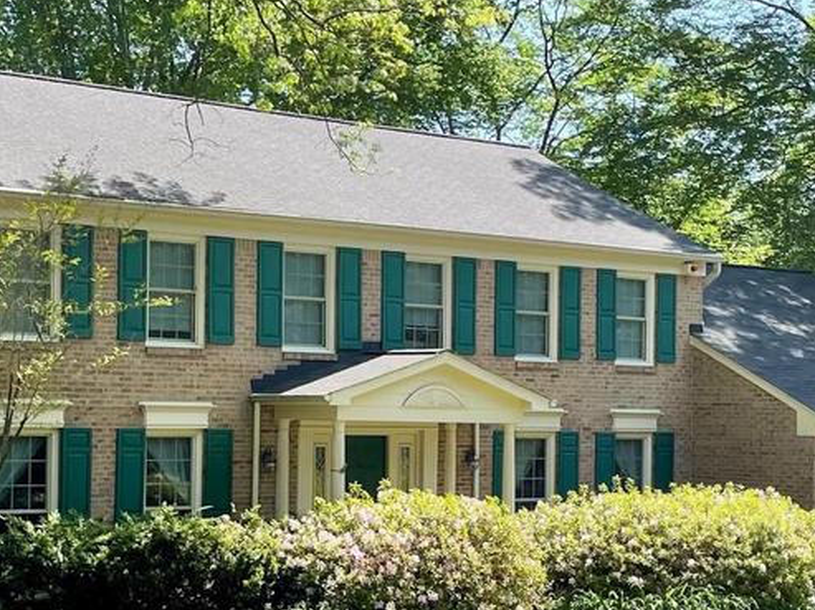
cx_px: 367
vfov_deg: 19.3
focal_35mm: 76
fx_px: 1788
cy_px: 422
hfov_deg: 25.7
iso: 32
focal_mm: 4.2
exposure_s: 1/988
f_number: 1.6
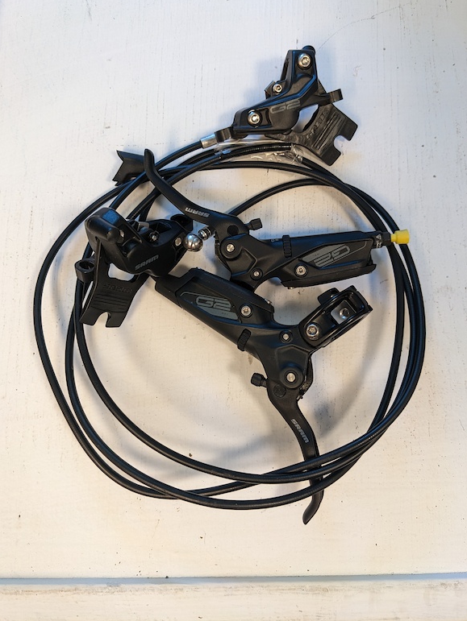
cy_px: 300
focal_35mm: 28
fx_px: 503
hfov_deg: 49.8
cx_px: 228
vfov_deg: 63.4
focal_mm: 4.38
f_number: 1.73
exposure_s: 1/60
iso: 87
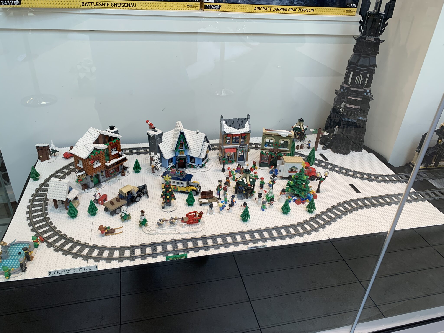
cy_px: 166
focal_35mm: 26
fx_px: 333
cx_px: 222
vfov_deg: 53.1
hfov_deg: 67.3
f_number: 1.8
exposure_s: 1/120
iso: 32
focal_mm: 4.25
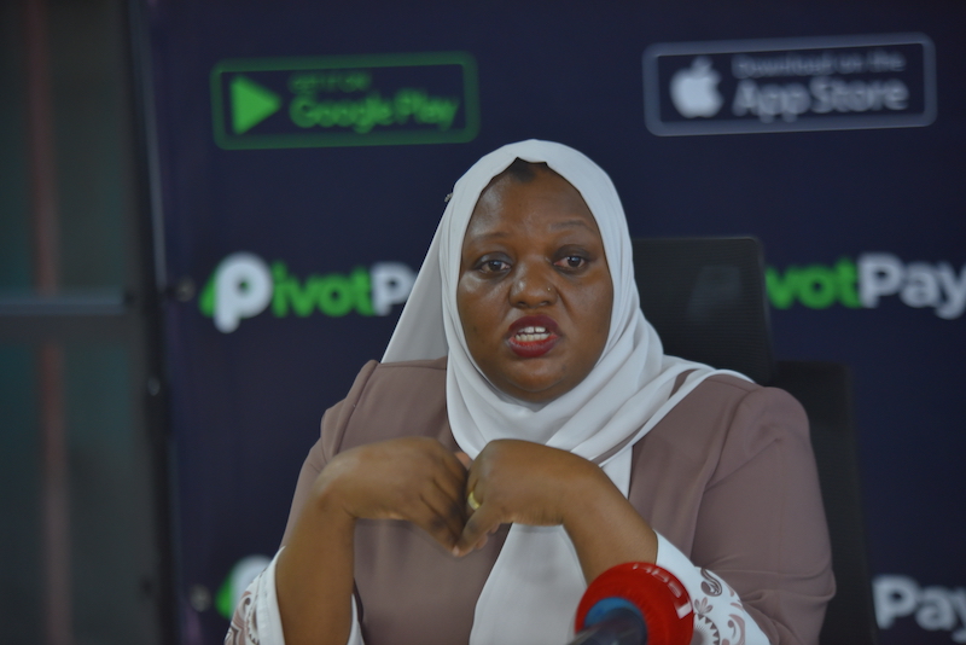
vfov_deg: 7.9
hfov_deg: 11.7
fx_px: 4697
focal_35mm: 175
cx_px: 483
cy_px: 322
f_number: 3.2
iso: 1250
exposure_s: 1/250
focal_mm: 175
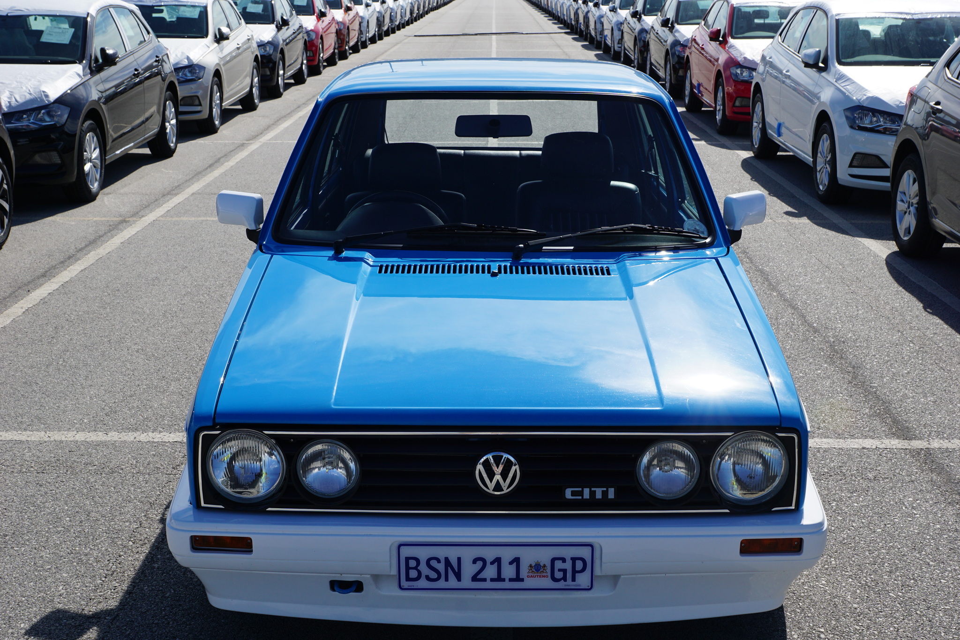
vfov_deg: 25.7
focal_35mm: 52
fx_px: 1400
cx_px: 480
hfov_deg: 37.9
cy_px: 320
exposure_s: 1/160
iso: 100
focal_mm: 35
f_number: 10
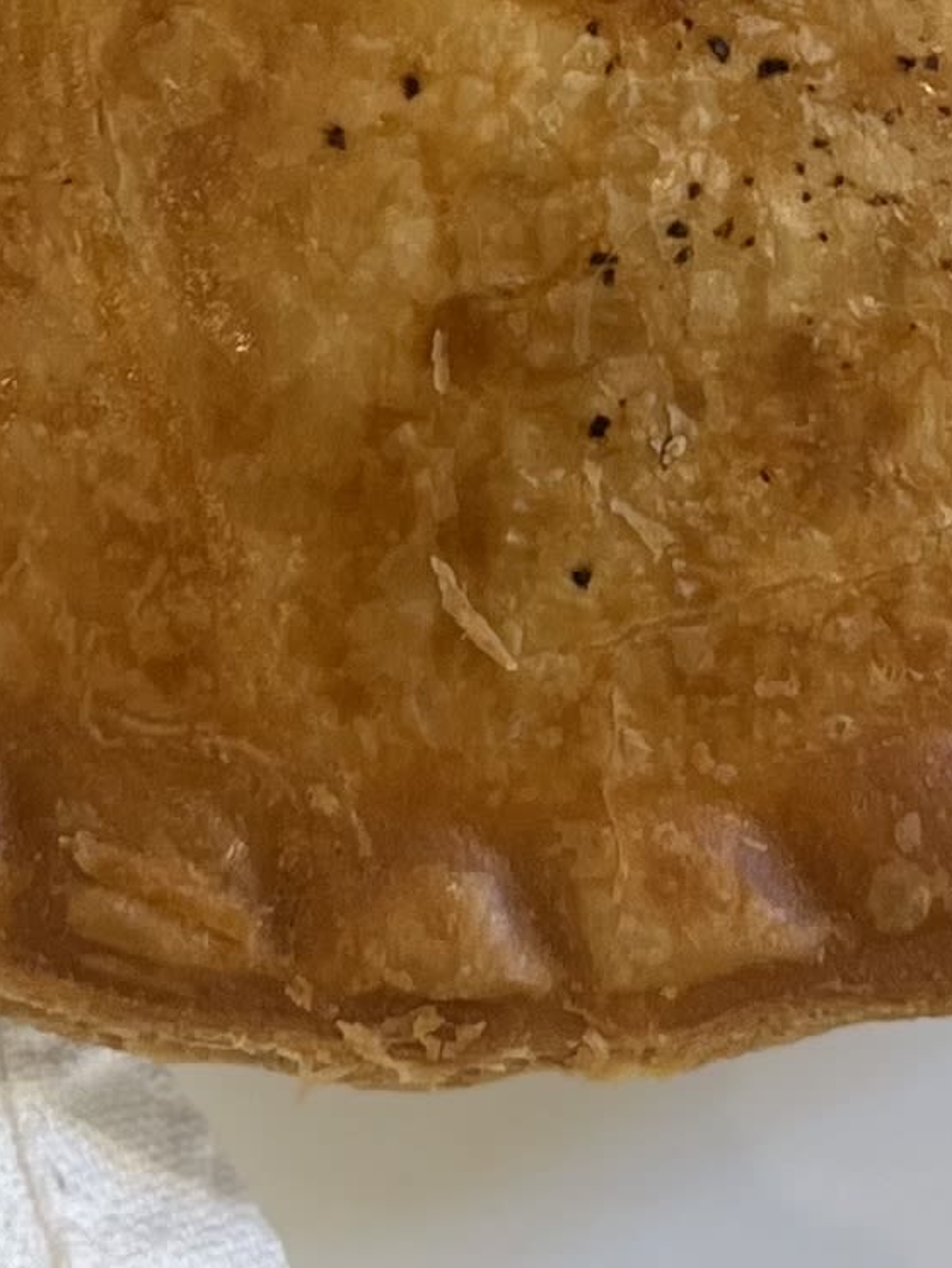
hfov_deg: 10.5
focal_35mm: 141
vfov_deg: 13.4
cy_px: -439
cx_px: 659
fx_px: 5166
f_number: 1.6
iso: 100
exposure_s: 1/50
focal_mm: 5.1
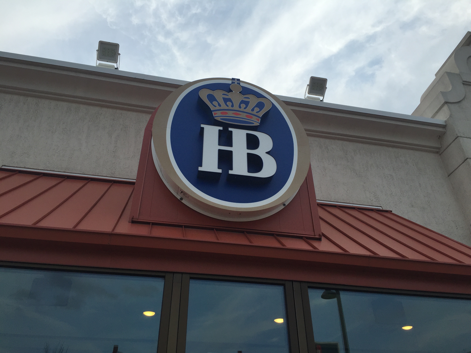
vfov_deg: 48.2
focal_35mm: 29
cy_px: 176
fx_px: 395
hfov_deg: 61.7
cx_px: 236
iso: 32
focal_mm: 4.15
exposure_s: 1/807
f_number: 2.2
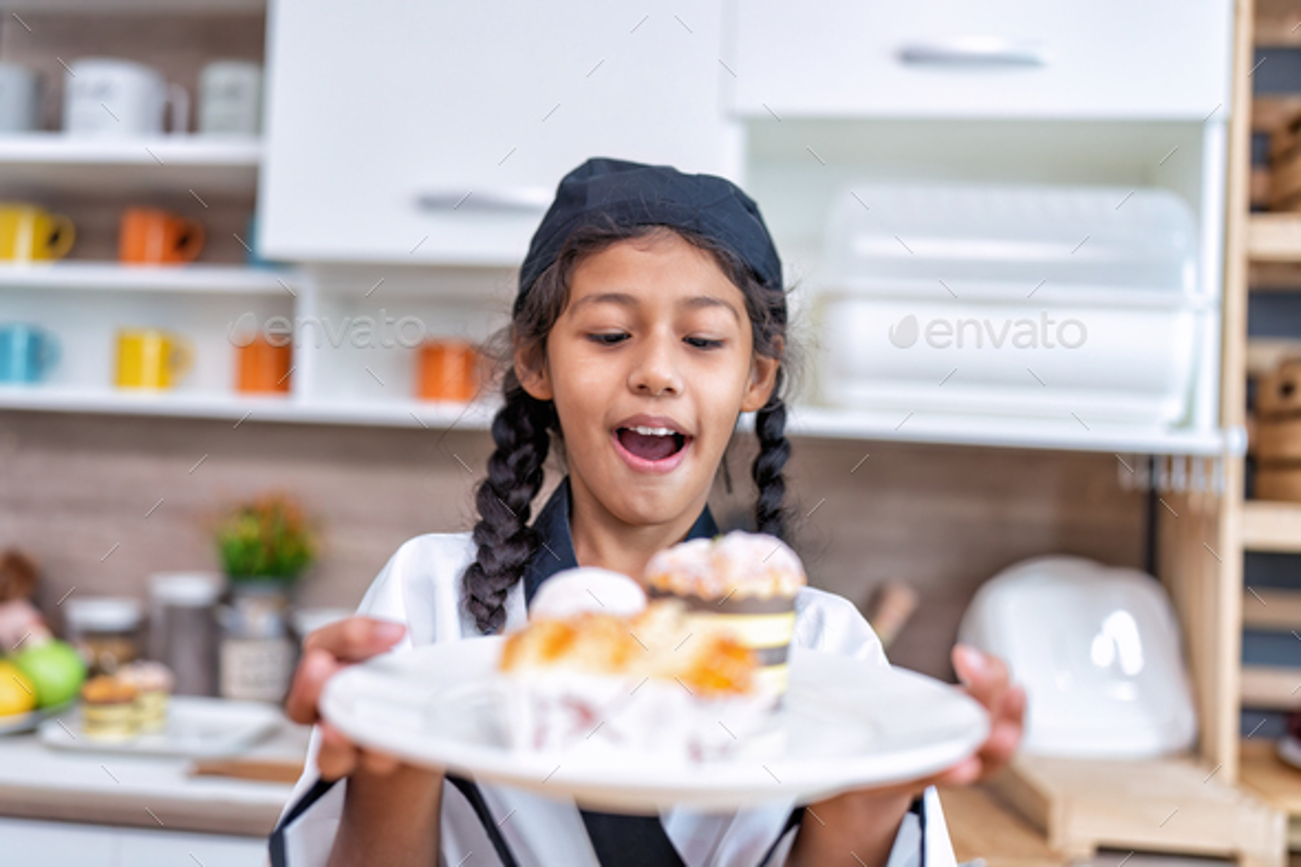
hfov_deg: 54.4
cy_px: 434
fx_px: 1264
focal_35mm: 35
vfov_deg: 37.8
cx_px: 650
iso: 320
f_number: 1.4
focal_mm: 35
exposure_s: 1/640
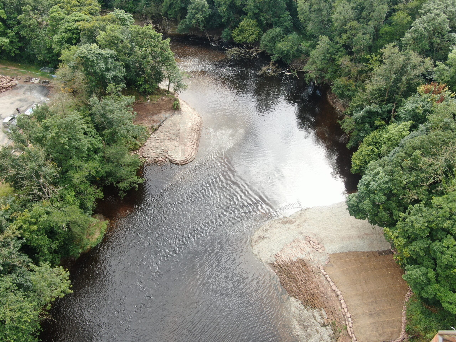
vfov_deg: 46.8
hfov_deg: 60.0
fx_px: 395
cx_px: 228
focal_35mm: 30
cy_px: 171
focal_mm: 5.22
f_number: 3.1
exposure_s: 1/200
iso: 100
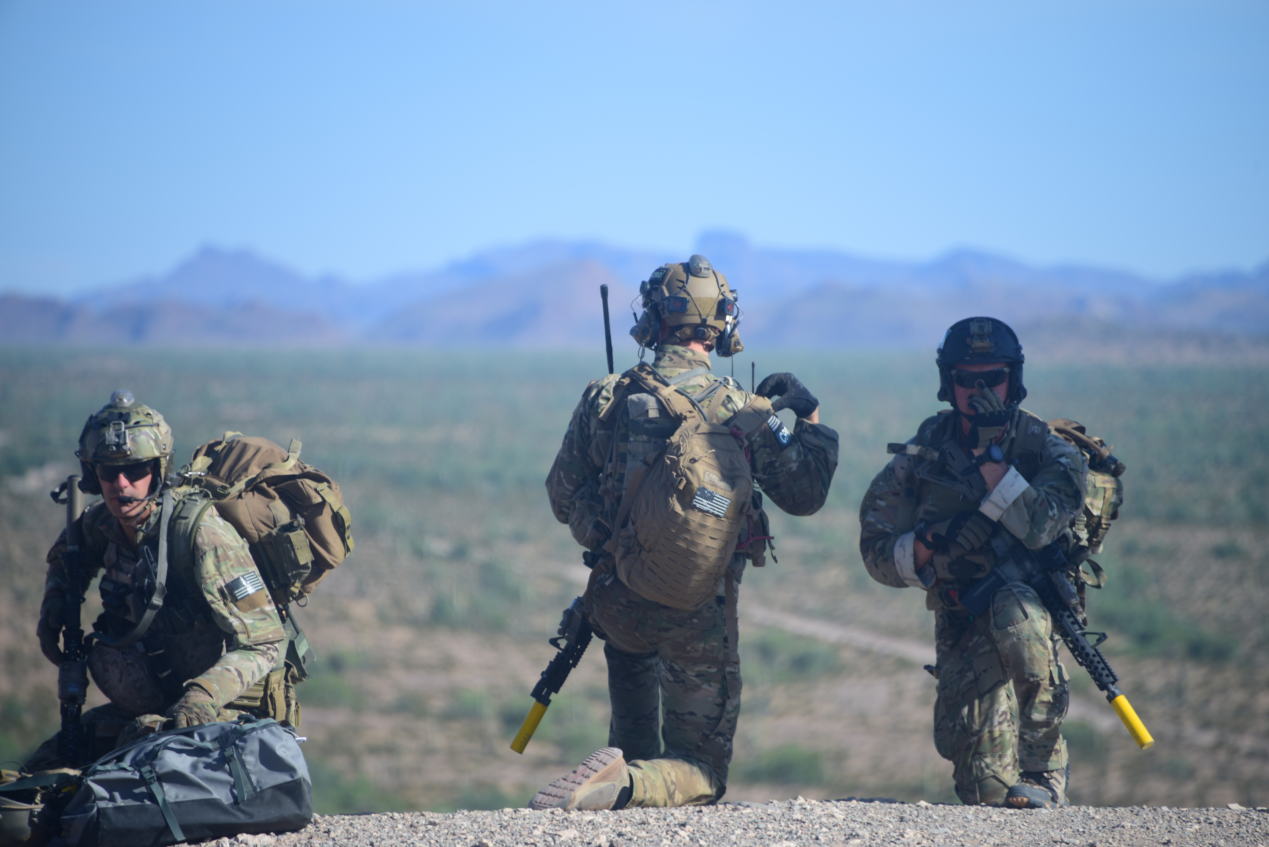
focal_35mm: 300
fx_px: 10578
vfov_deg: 4.6
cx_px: 634
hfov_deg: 6.9
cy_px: 424
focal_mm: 300
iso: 80
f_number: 5.6
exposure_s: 1/250
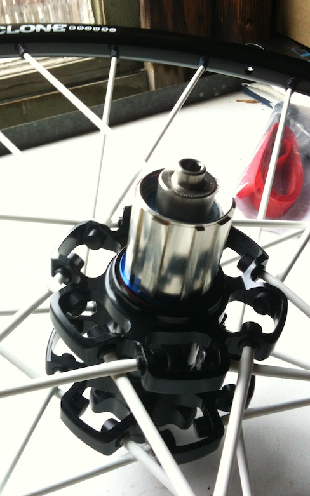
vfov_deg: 51.5
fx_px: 514
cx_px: 152
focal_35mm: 38
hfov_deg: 33.6
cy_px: 246
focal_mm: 3.85
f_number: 2.8
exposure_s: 1/20
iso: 64
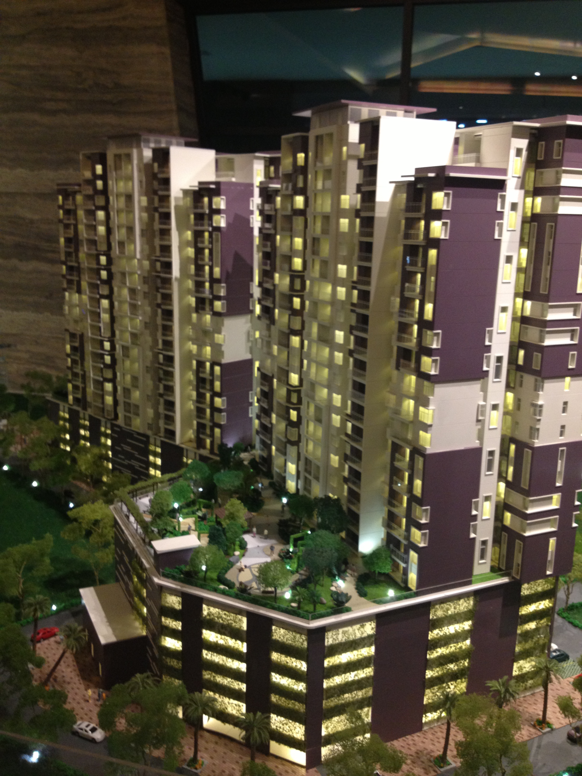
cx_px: 291
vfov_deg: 52.6
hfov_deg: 40.7
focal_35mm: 35
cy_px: 388
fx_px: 785
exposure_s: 1/20
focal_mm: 4.28
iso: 160
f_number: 2.4
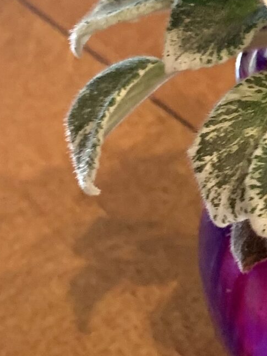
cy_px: 206
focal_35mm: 103
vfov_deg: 19.1
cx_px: 462
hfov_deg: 13.1
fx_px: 1059
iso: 400
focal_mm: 4.25
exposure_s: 1/40
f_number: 1.8
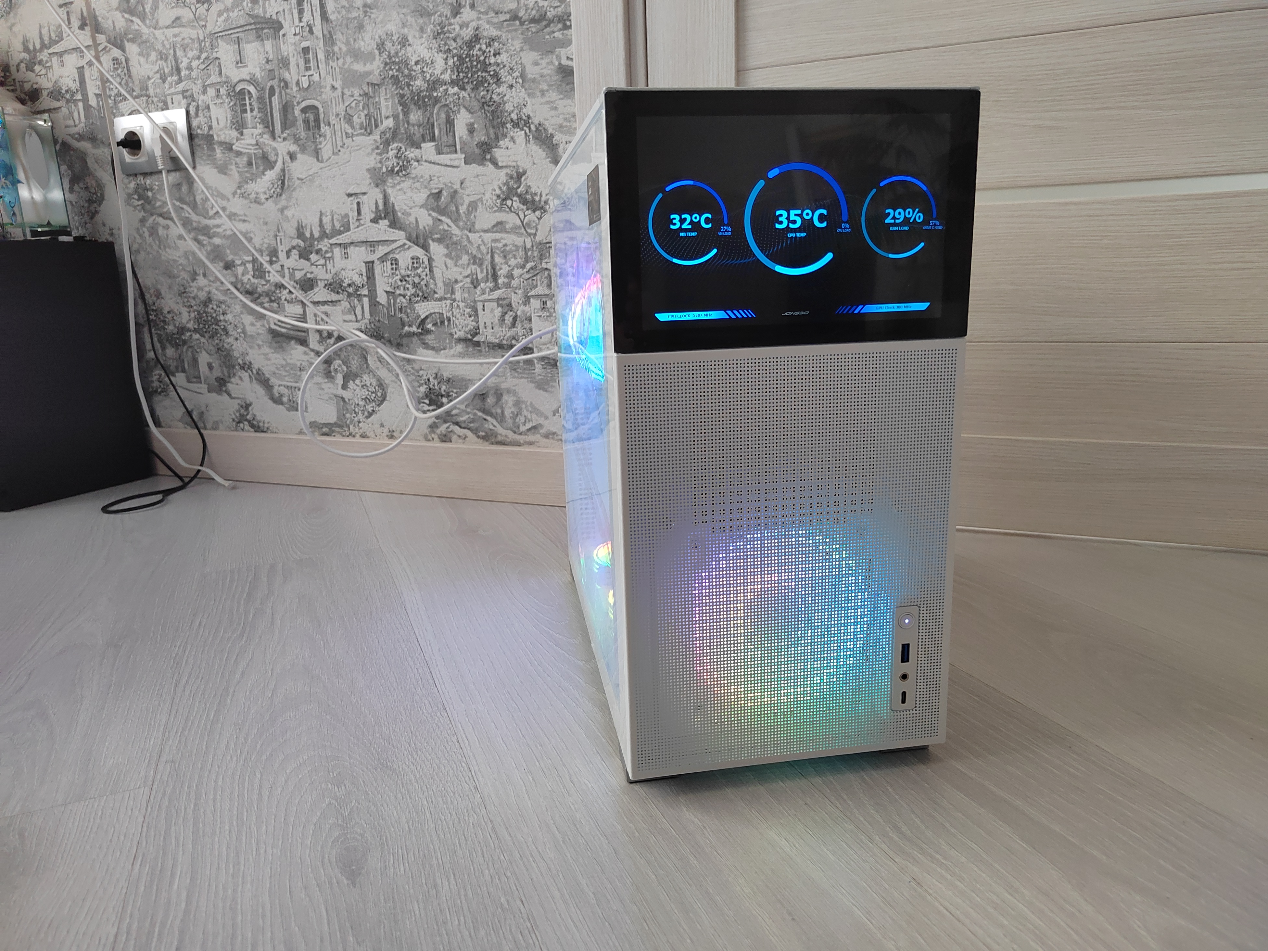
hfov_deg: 73.9
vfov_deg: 58.9
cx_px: 634
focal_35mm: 23
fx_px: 843
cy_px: 476
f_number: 1.9
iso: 2759
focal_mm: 5.52
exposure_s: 1/100
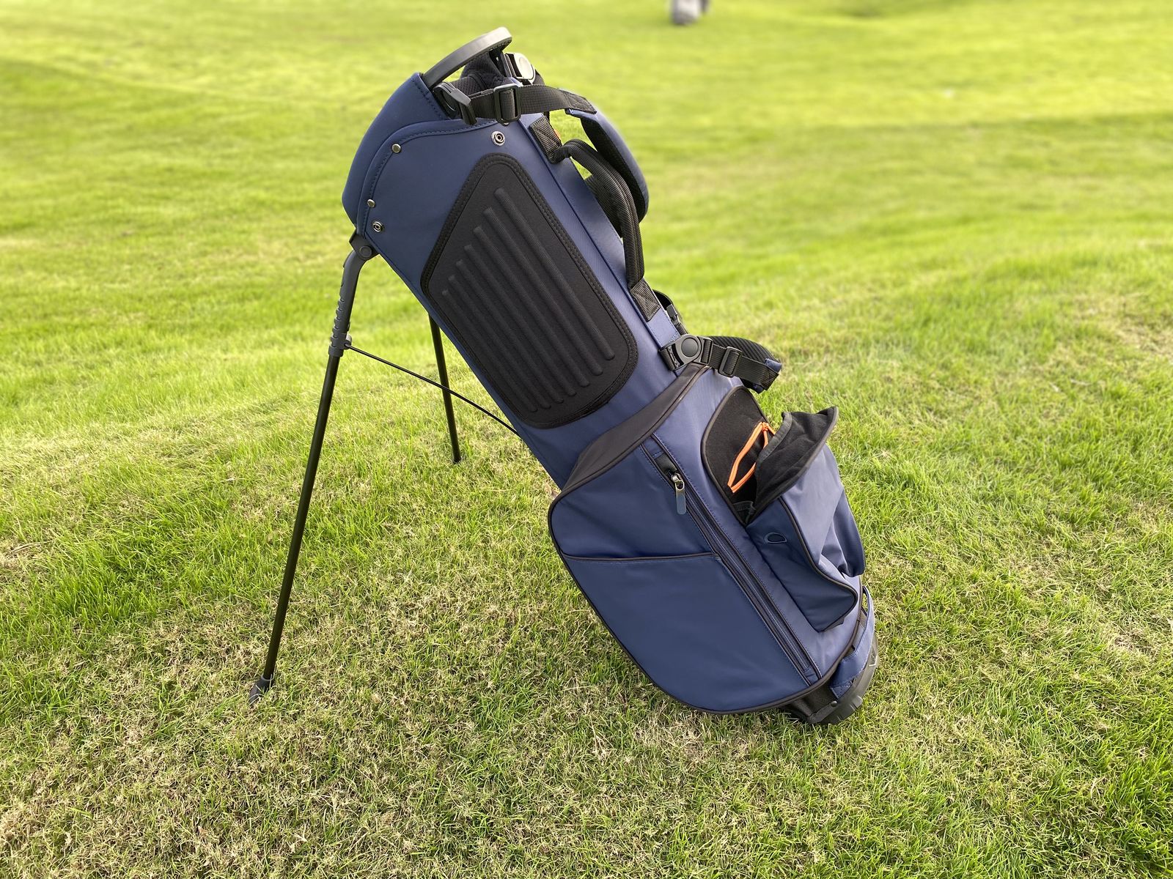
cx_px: 586
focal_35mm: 26
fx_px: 881
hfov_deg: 67.3
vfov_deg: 53.1
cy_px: 440
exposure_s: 1/189
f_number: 1.8
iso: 32
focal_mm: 4.25
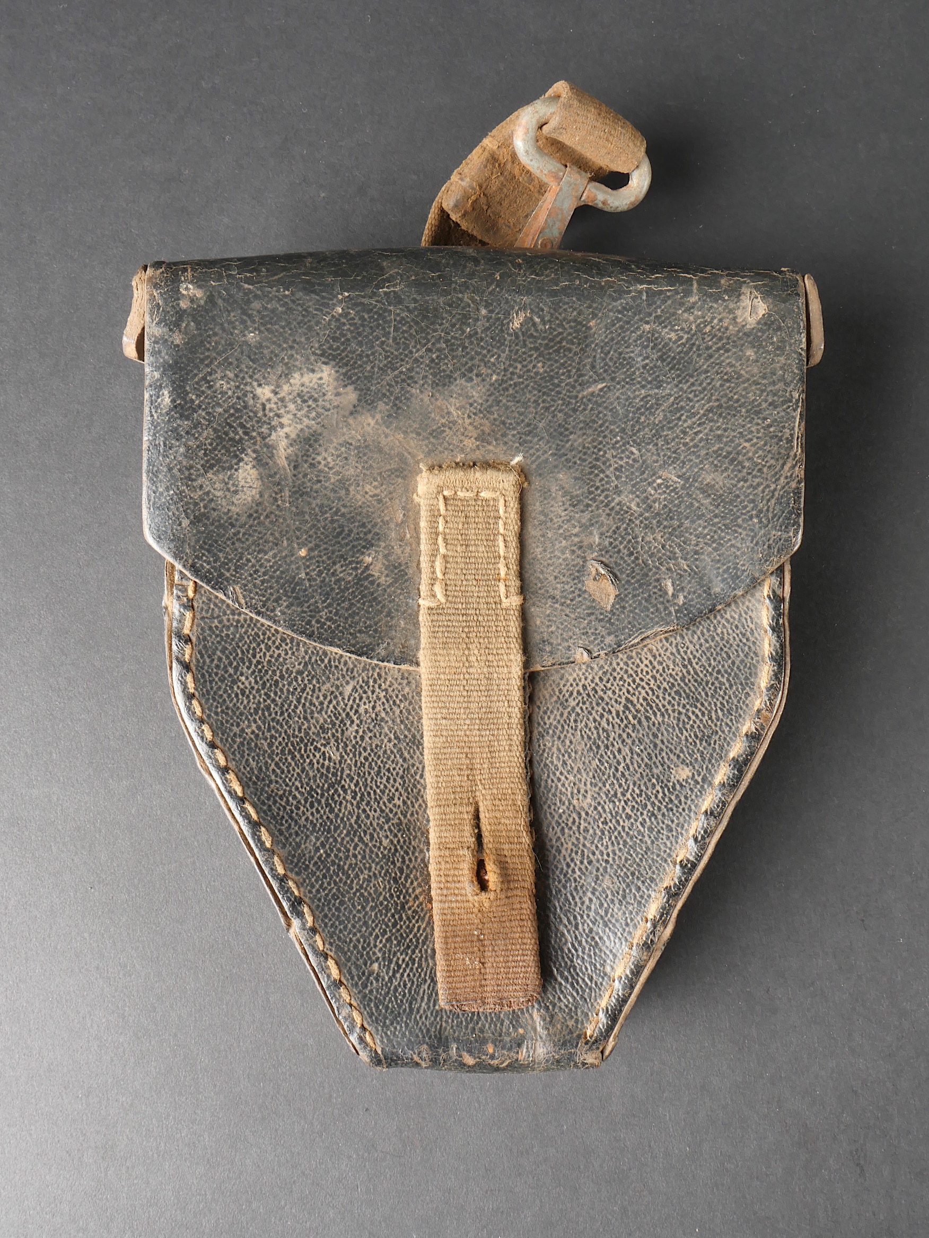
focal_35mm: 32
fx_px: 1145
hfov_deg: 44.2
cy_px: 619
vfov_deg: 56.8
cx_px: 464
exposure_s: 1/80
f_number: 14
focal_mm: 16
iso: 200
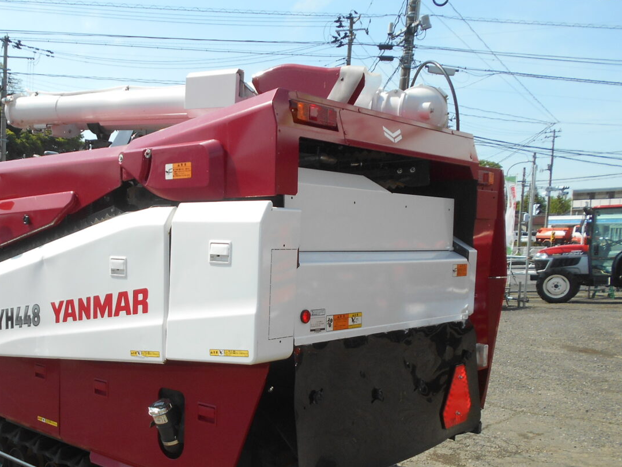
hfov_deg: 49.1
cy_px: 315
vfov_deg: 38.2
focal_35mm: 37
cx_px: 195
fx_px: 665
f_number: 3.2
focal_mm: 4.6
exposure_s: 1/800
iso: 80
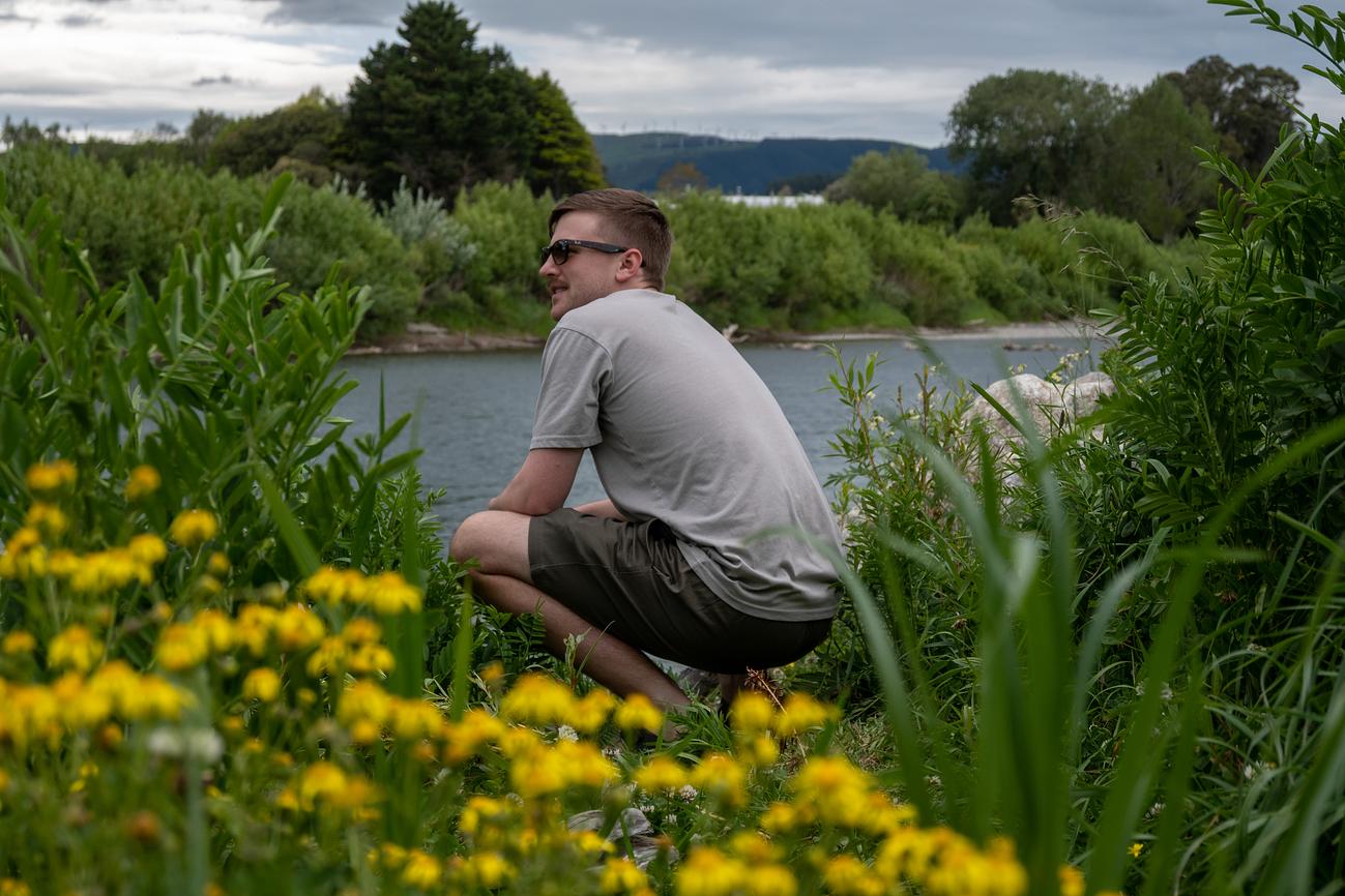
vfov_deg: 21.6
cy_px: 448
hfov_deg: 31.9
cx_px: 672
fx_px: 2354
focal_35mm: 63
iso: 125
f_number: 5.6
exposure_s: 1/250
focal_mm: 42
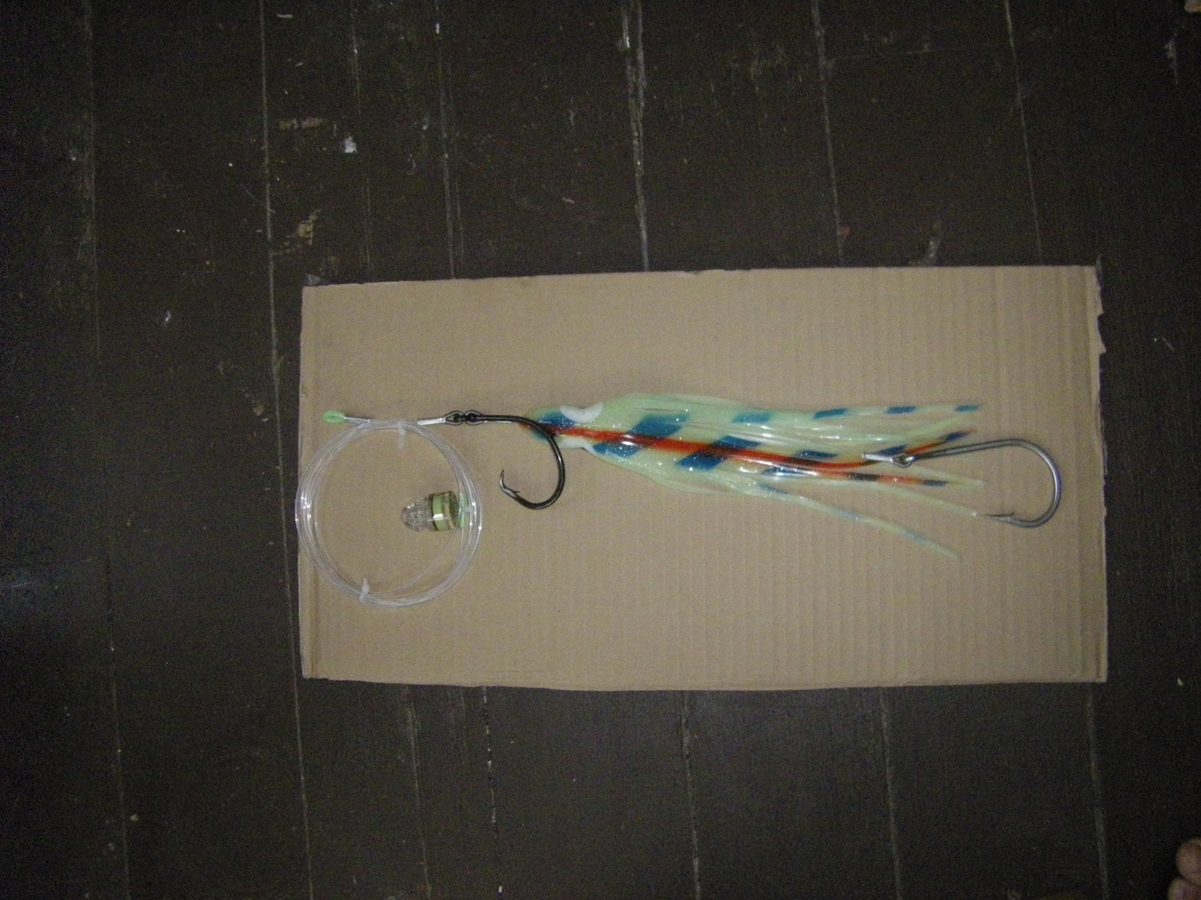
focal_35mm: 38
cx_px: 600
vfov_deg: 37.7
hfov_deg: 49.0
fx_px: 1318
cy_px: 450
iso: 800
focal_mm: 6.3
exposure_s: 1/50
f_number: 3.5
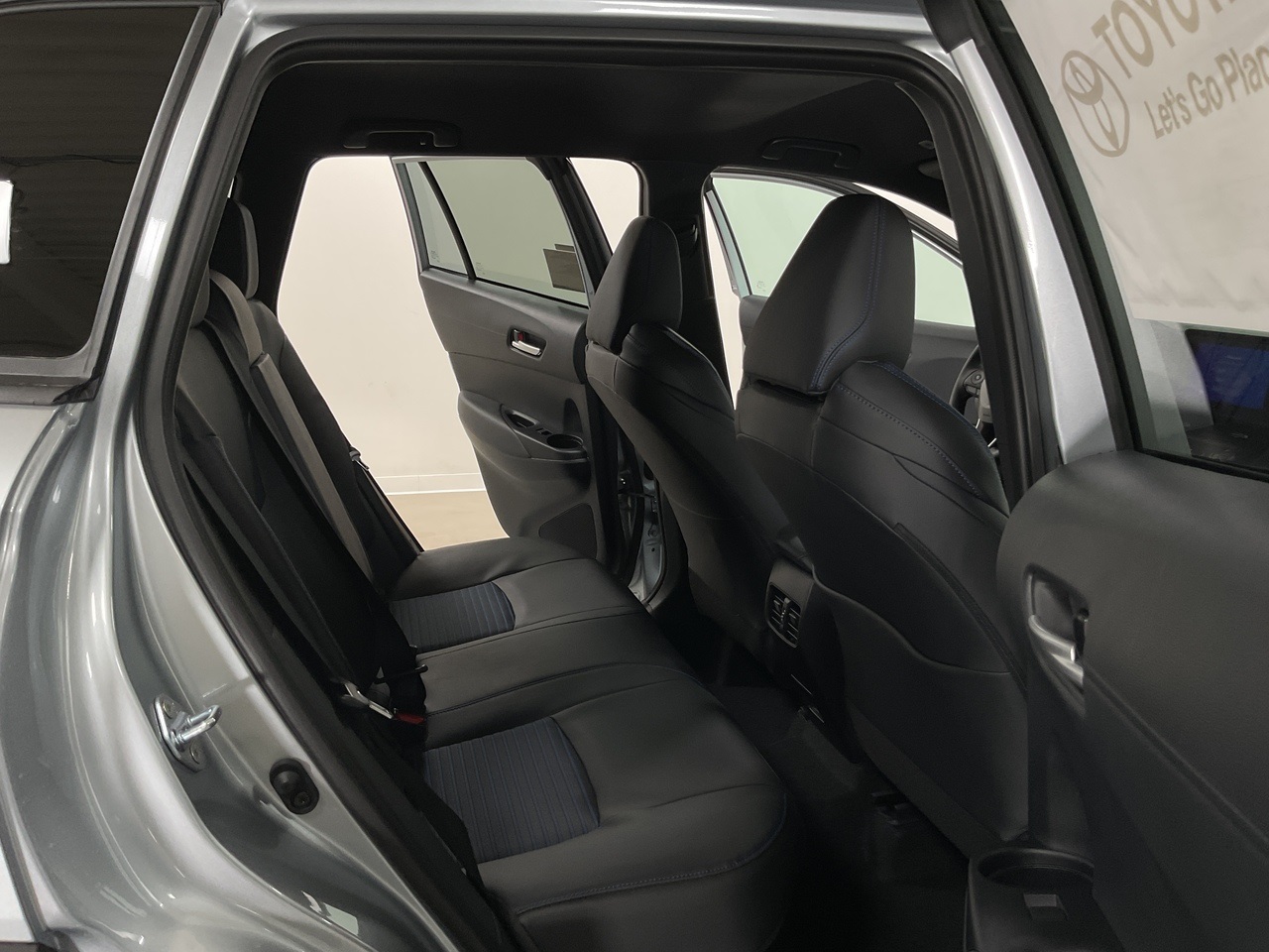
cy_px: 476
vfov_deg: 48.2
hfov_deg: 61.7
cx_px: 634
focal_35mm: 29
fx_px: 1063
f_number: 1.8
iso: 25
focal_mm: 3
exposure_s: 1/120
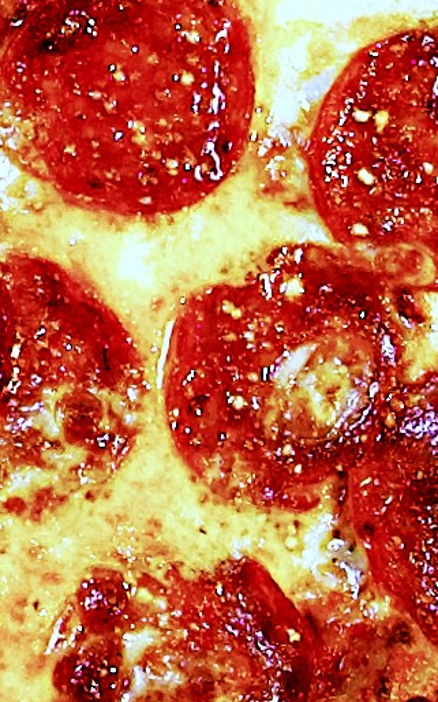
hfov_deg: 2.9
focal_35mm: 446
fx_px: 8522
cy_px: 163
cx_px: -330
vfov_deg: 4.7
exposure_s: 1/100
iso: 125
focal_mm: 25
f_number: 4
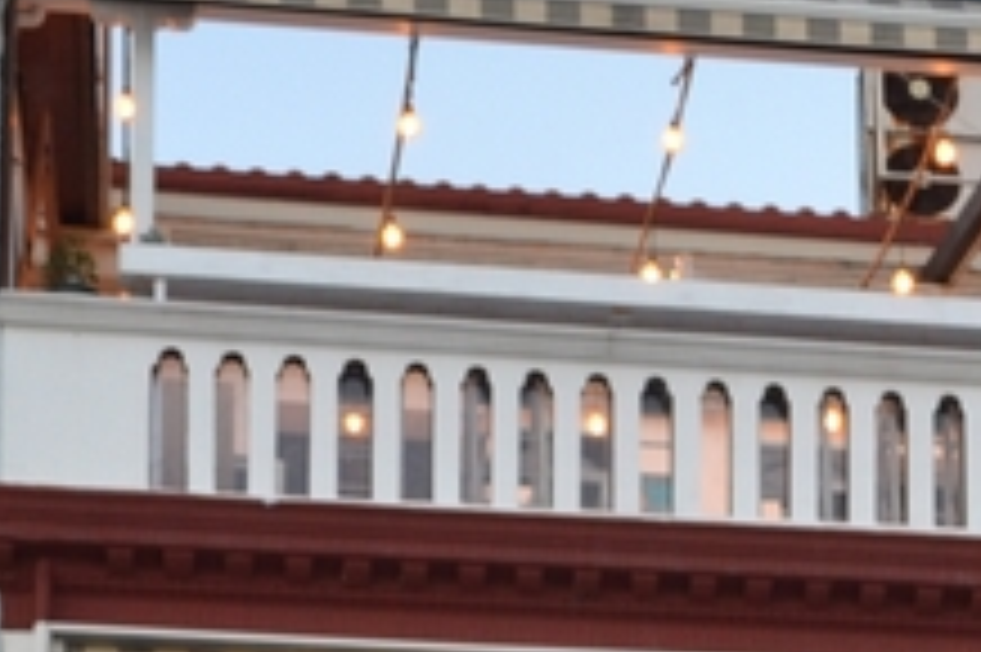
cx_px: 900
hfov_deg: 14.2
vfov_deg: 8.7
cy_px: 1556
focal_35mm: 143
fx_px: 3894
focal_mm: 18
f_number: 4
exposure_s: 1/60
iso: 400
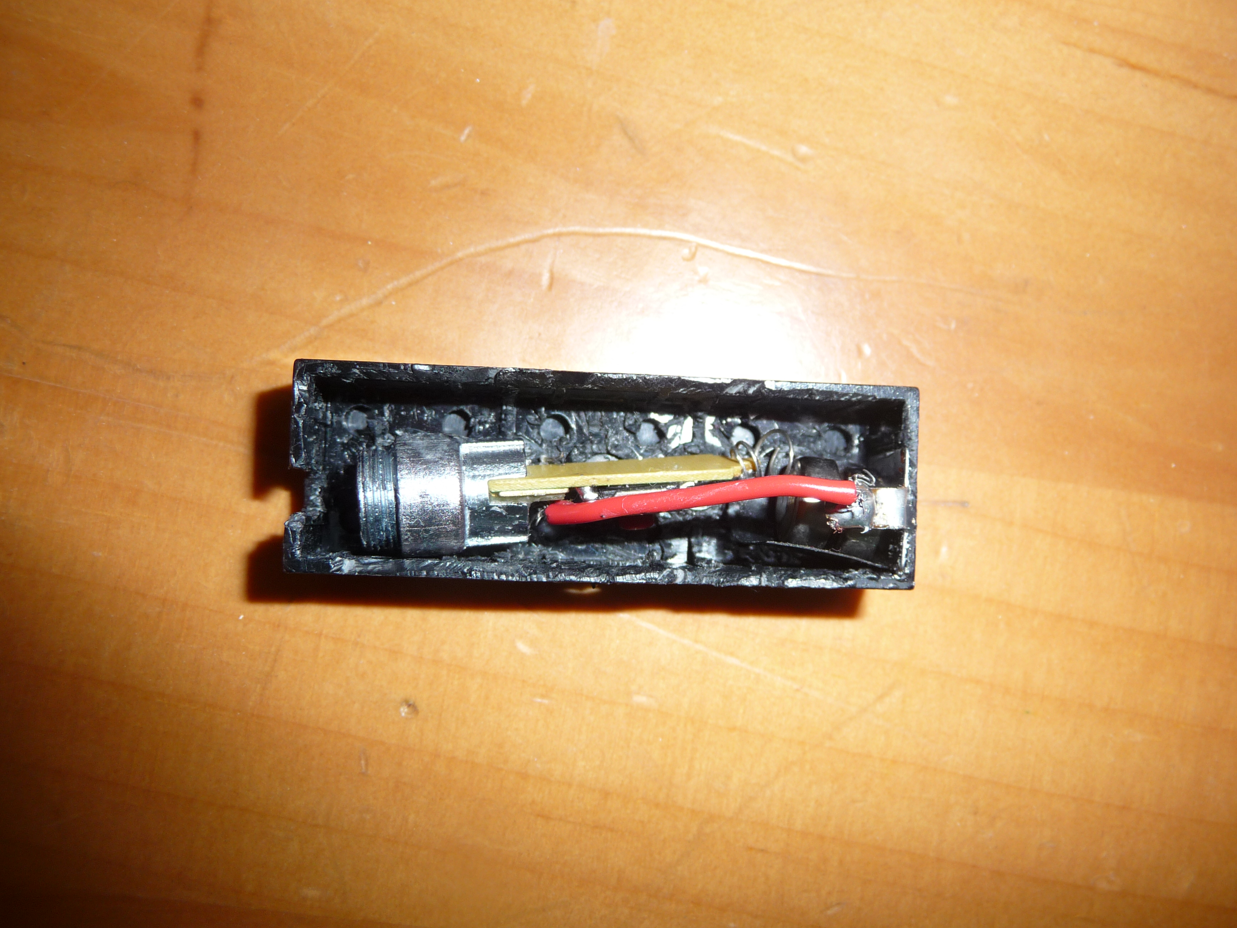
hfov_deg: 60.0
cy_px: 464
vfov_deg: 46.8
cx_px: 618
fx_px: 1072
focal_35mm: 30
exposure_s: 1/30
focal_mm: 5
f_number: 3.4
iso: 100
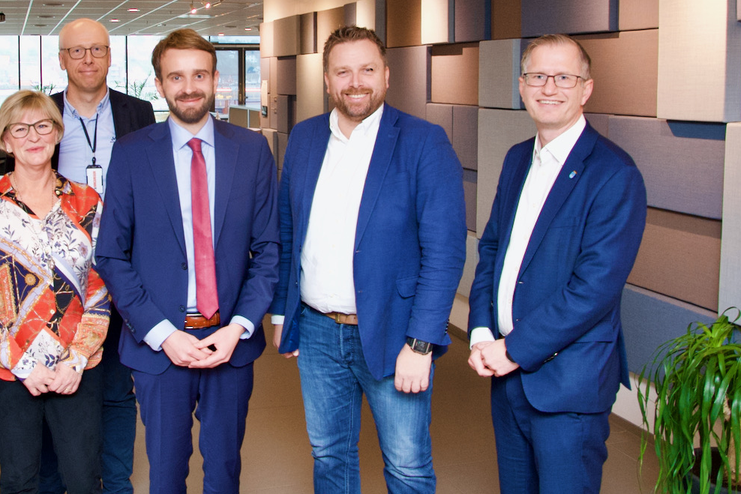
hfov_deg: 46.5
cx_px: 232
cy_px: 139
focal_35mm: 41
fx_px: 844
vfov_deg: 32.2
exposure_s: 1/100
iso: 2500
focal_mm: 18
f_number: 4.5
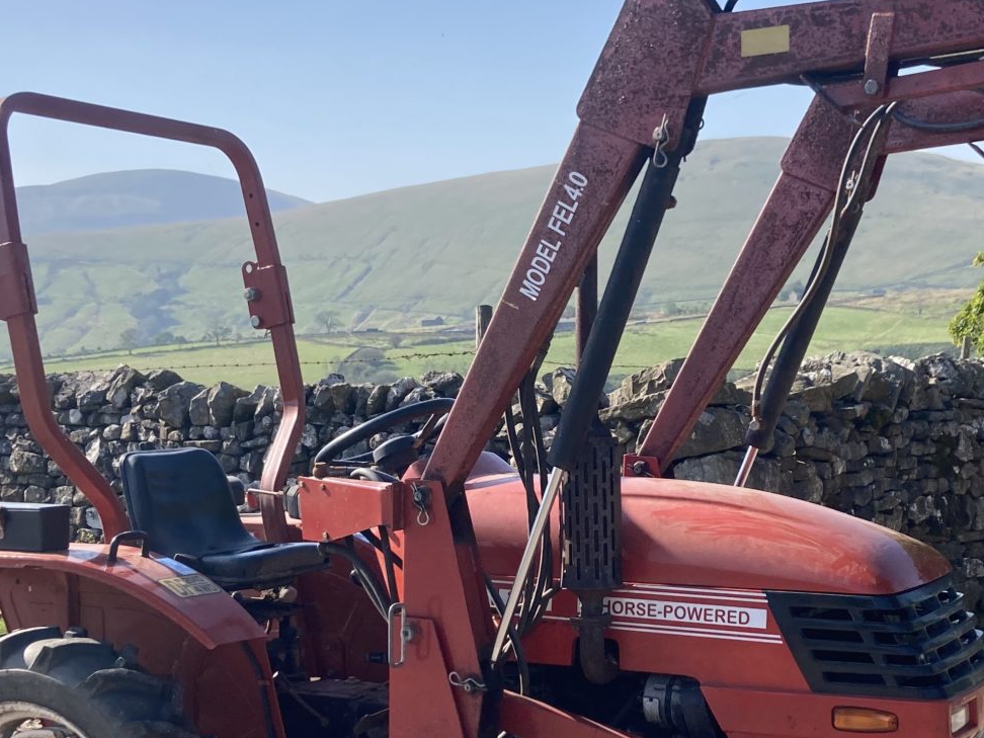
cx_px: 588
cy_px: 511
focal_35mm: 59
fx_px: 1677
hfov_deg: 32.6
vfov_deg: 24.7
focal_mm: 3.99
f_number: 1.8
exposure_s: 1/1372
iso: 20
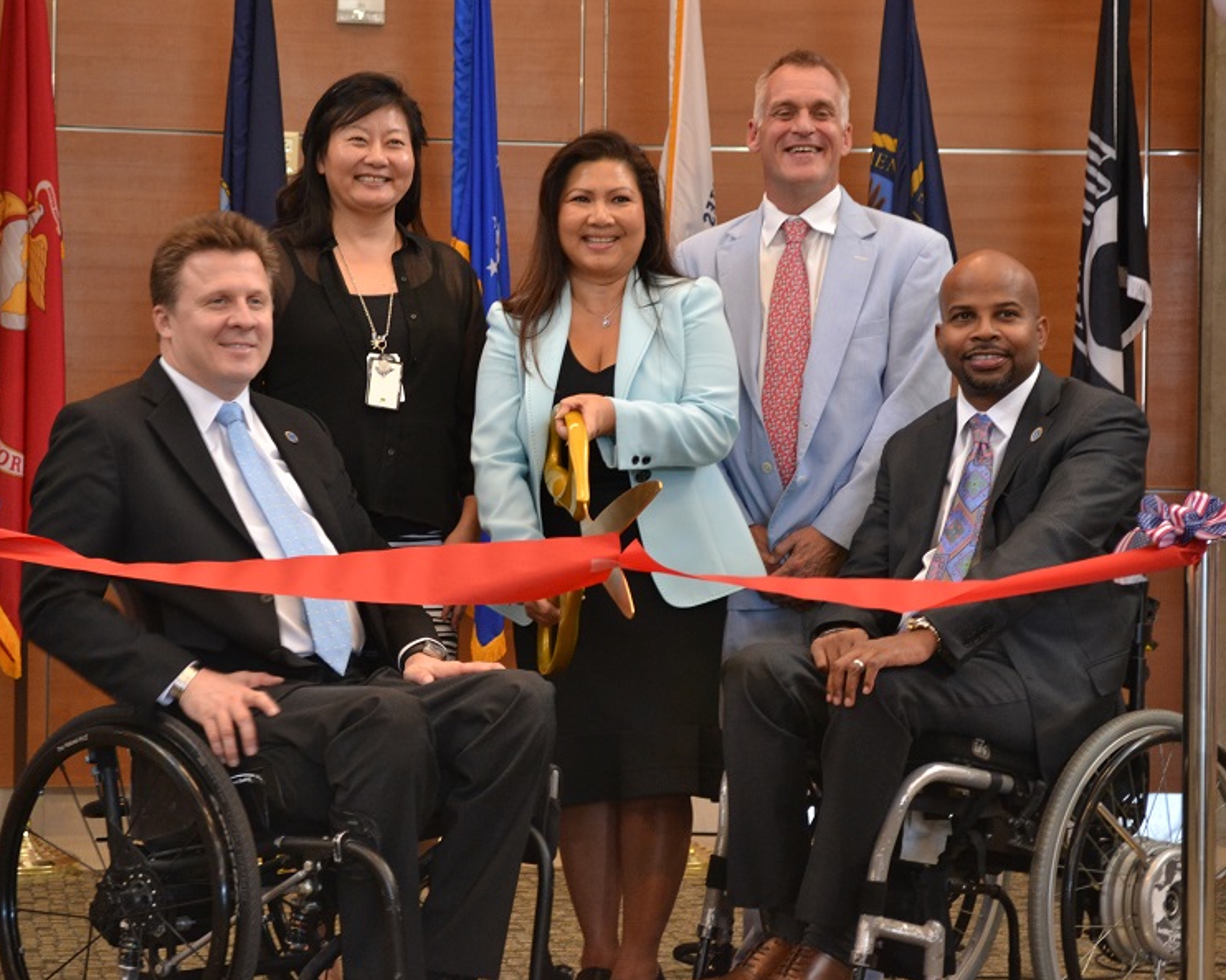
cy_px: 486
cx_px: 554
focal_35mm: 82
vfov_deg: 18.7
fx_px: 2974
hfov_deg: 23.3
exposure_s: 1/13
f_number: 5.3
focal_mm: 48
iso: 800
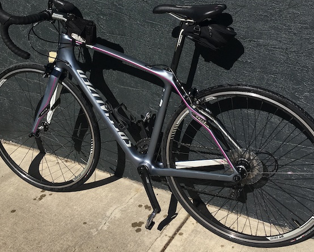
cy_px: 59
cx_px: 152
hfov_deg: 44.8
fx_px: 381
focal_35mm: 41
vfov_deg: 35.6
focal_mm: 4.15
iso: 25
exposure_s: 1/2404
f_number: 2.2
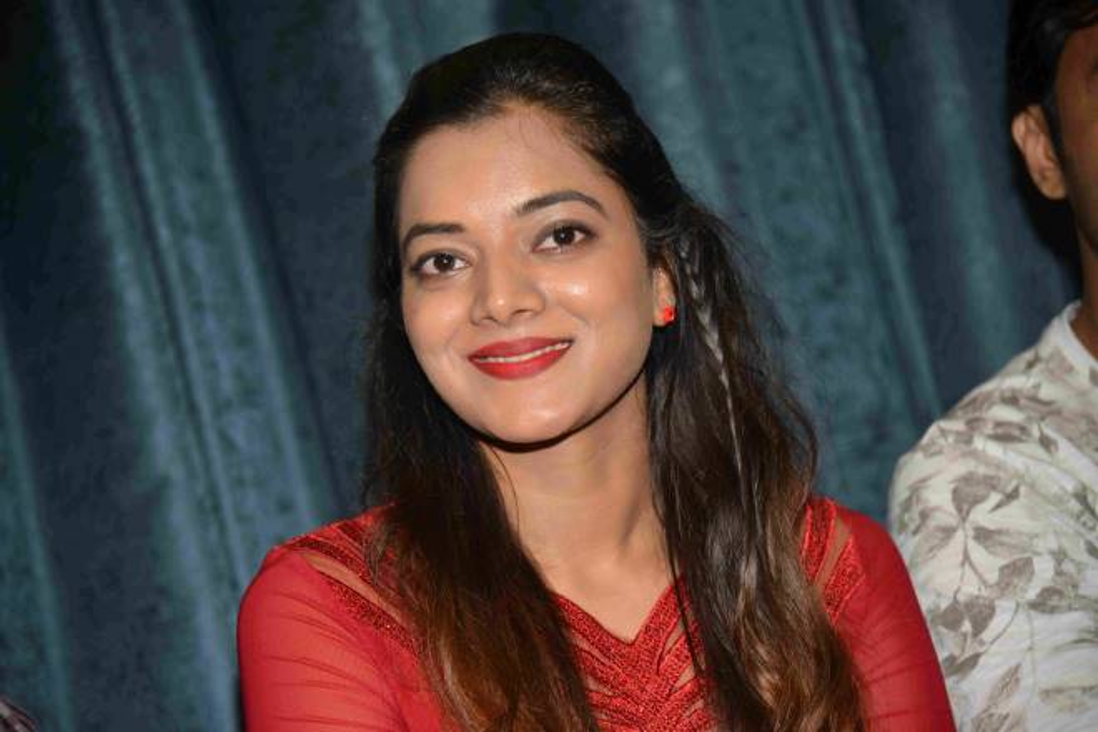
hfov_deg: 19.5
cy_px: 366
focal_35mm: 105
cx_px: 549
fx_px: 3202
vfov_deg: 13.0
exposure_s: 1/125
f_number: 4
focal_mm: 105
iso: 200
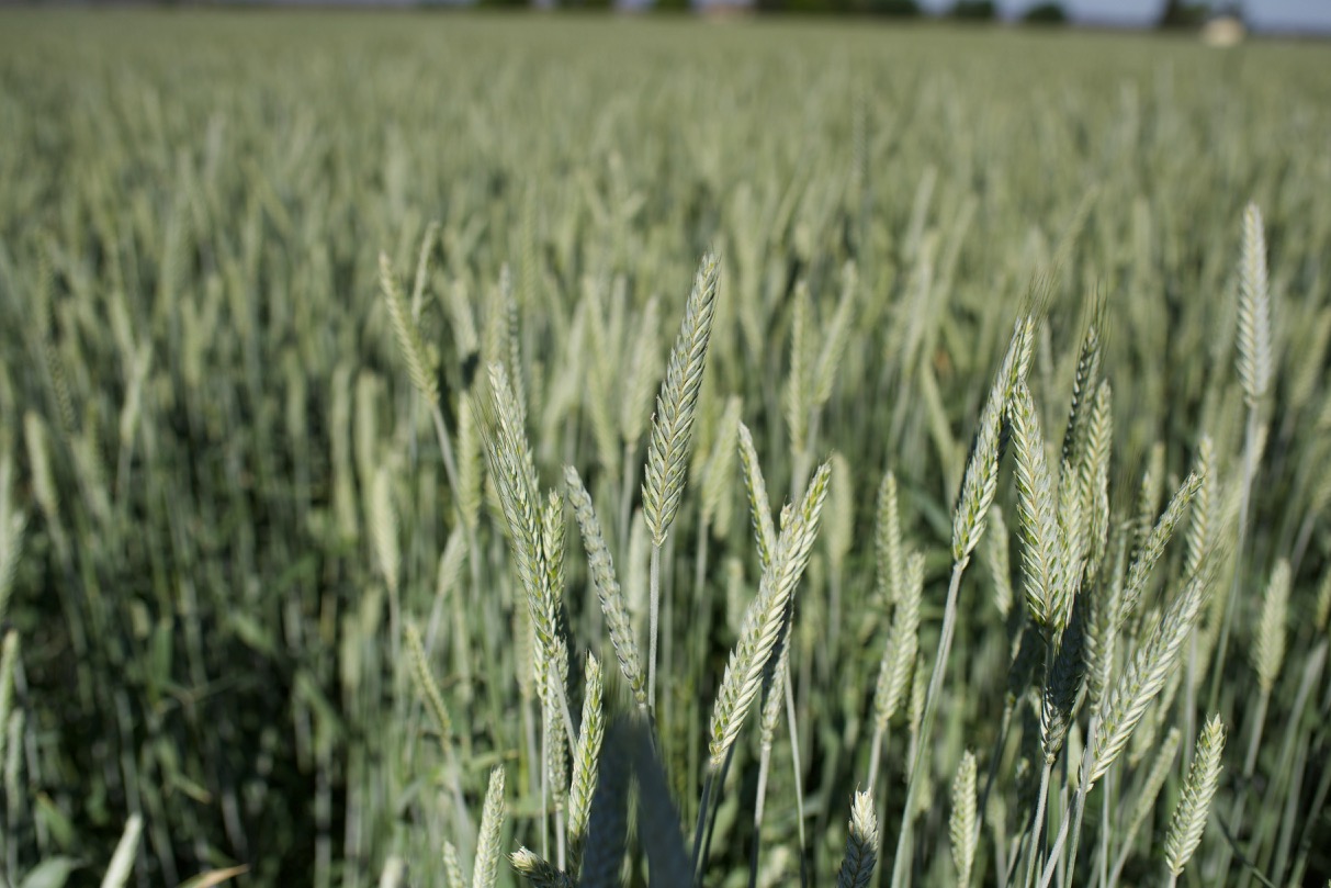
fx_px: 1294
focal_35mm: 35
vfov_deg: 37.9
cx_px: 666
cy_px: 444
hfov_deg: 54.4
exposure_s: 1/3200
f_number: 3.5
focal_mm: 35
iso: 200
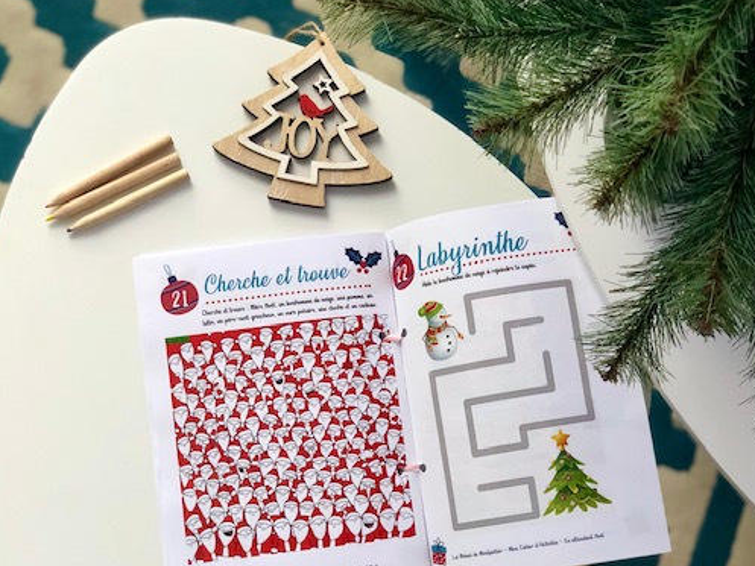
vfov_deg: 21.9
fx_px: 1462
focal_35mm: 67
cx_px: 424
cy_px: 325
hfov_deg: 28.9
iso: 160
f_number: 2.4
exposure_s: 1/20
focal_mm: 6
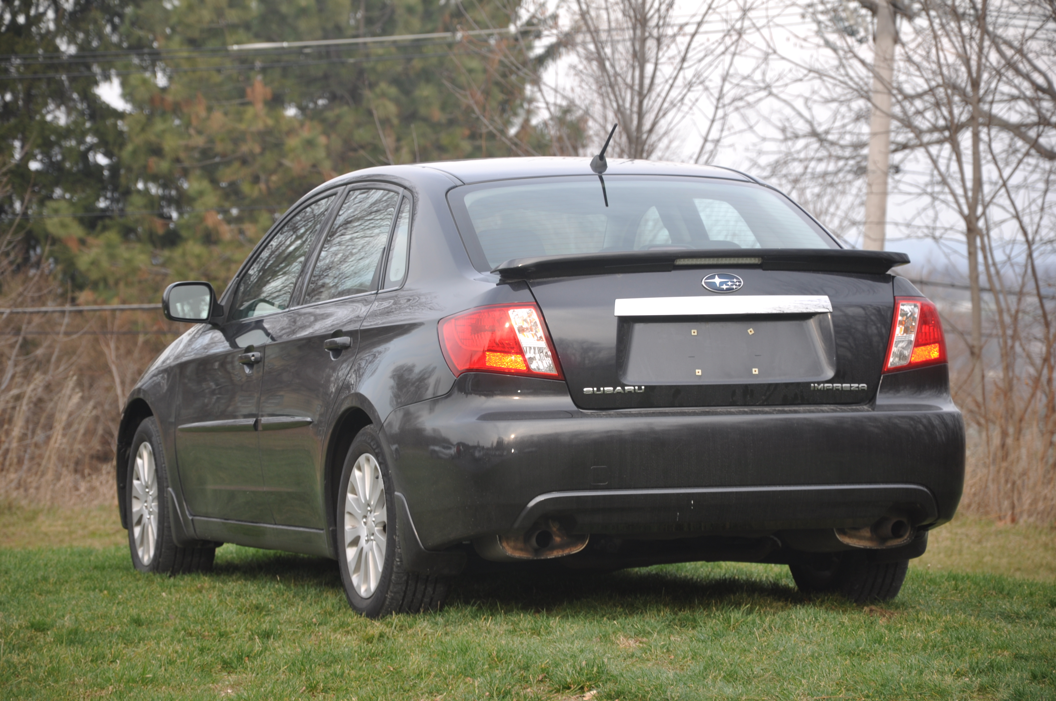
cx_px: 528
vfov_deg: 8.7
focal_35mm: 158
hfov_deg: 13.1
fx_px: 4614
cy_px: 350
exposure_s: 1/60
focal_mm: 105
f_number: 5.6
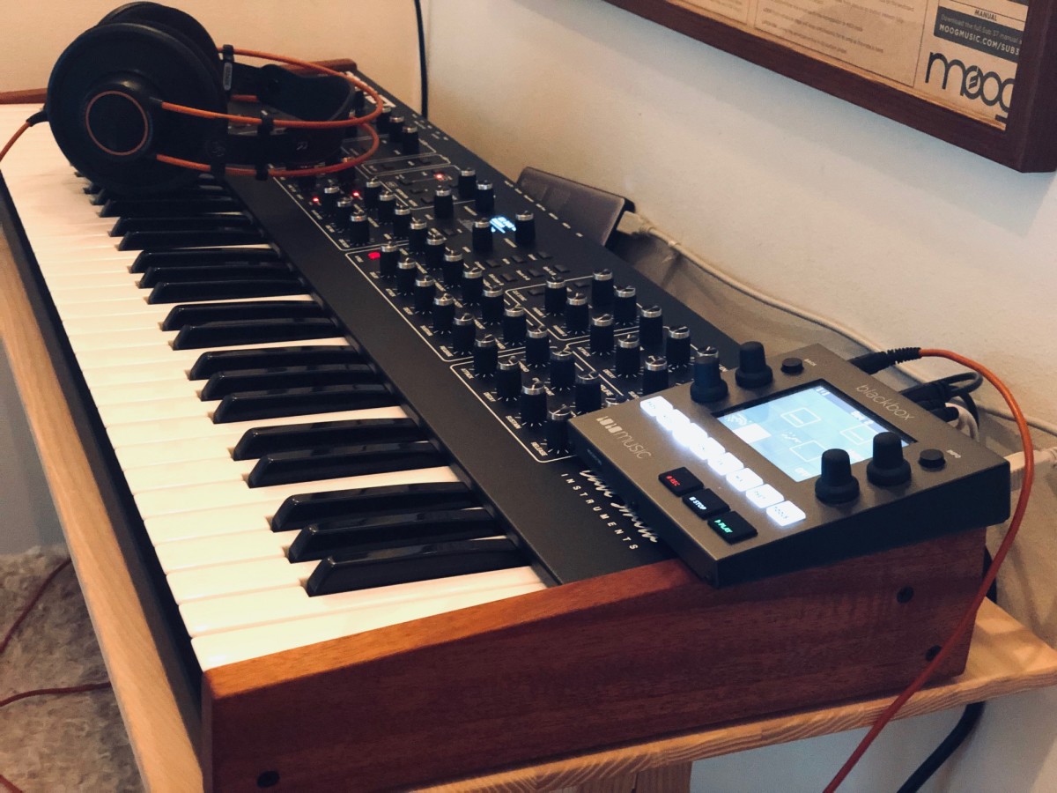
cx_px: 528
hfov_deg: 36.8
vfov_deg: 28.0
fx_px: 1588
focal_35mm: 52
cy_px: 396
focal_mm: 6
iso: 200
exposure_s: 1/8
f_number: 2.4
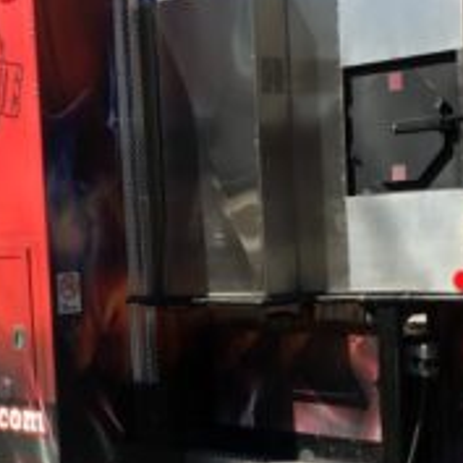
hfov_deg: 19.7
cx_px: 73
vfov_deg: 19.9
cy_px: 309
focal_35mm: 87
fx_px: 1317
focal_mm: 4.15
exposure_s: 1/693
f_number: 2.2
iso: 25
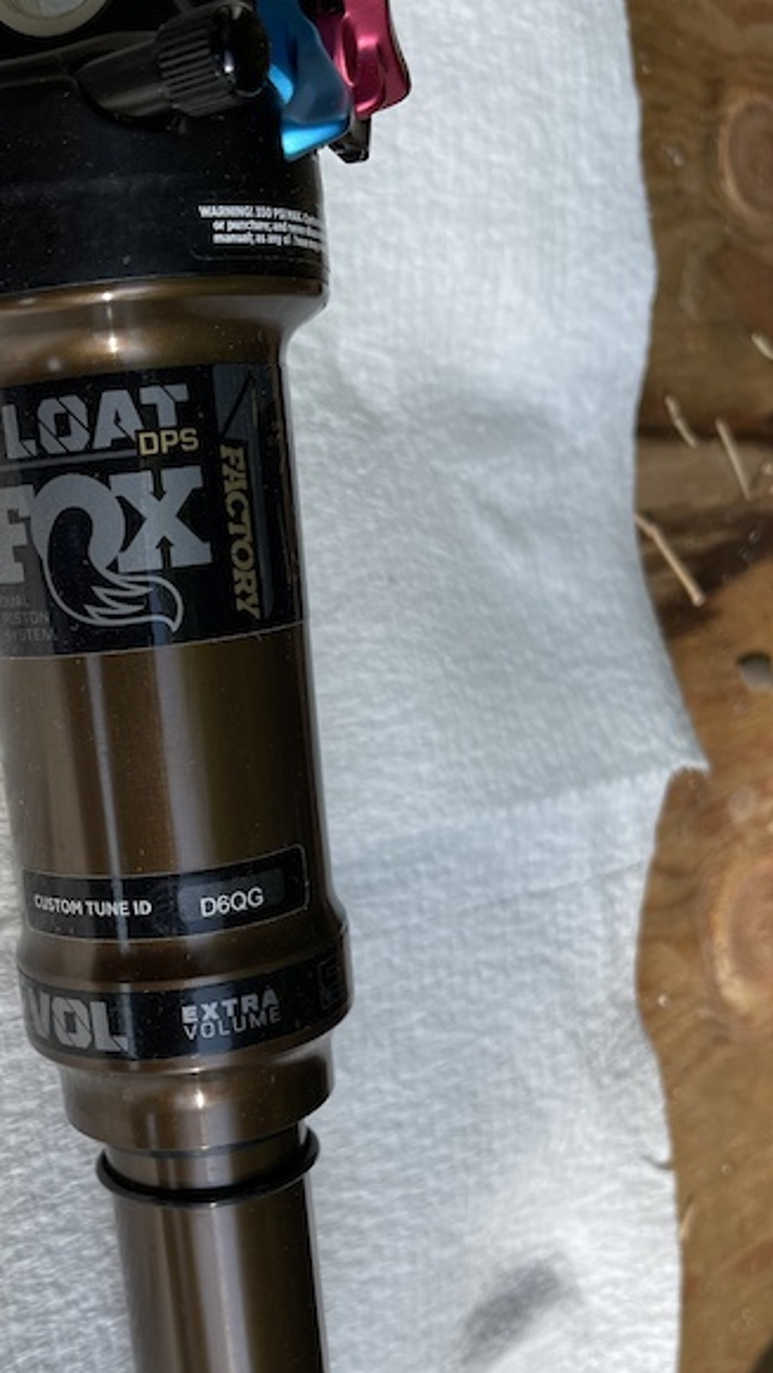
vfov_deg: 51.4
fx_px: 1420
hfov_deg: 30.0
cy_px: 801
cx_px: 199
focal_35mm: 39
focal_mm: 5.1
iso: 32
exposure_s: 1/1152
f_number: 1.6
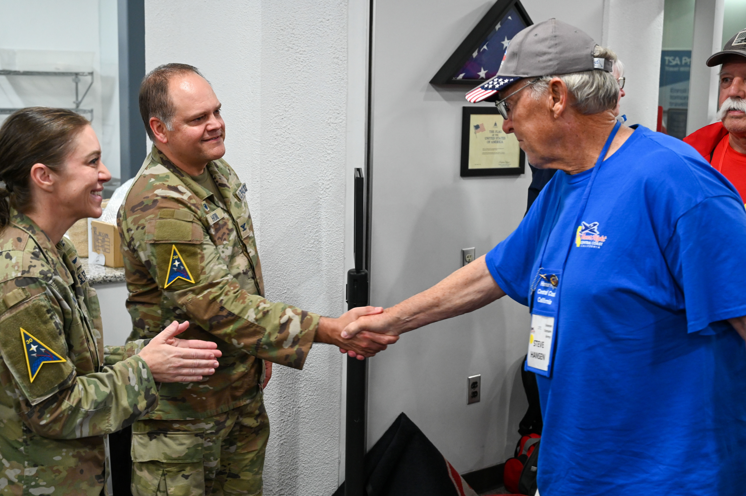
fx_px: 1056
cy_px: 248
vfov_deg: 26.4
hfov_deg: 38.9
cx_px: 373
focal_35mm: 51
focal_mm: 51
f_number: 6.3
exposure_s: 1/100
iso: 3200
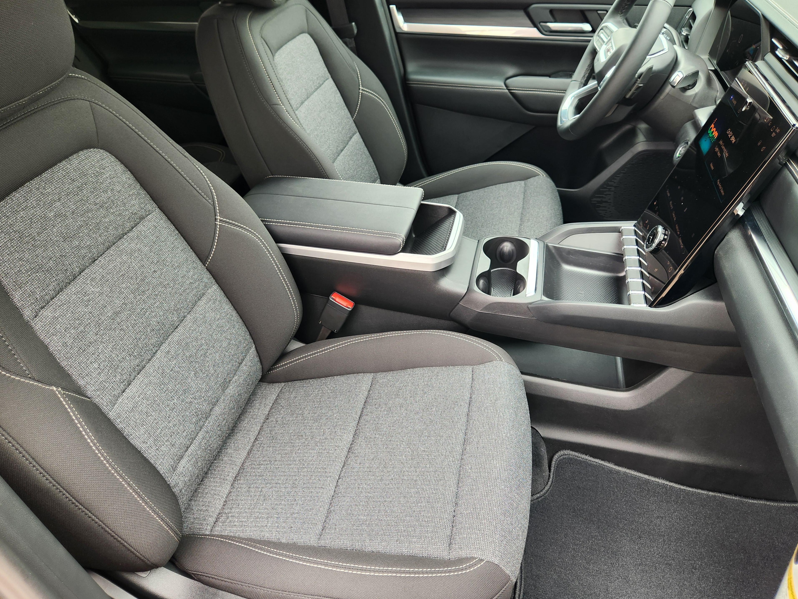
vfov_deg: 56.8
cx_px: 403
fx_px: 553
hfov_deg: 71.6
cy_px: 289
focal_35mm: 24
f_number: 1.8
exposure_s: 1/180
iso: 100
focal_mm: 5.4
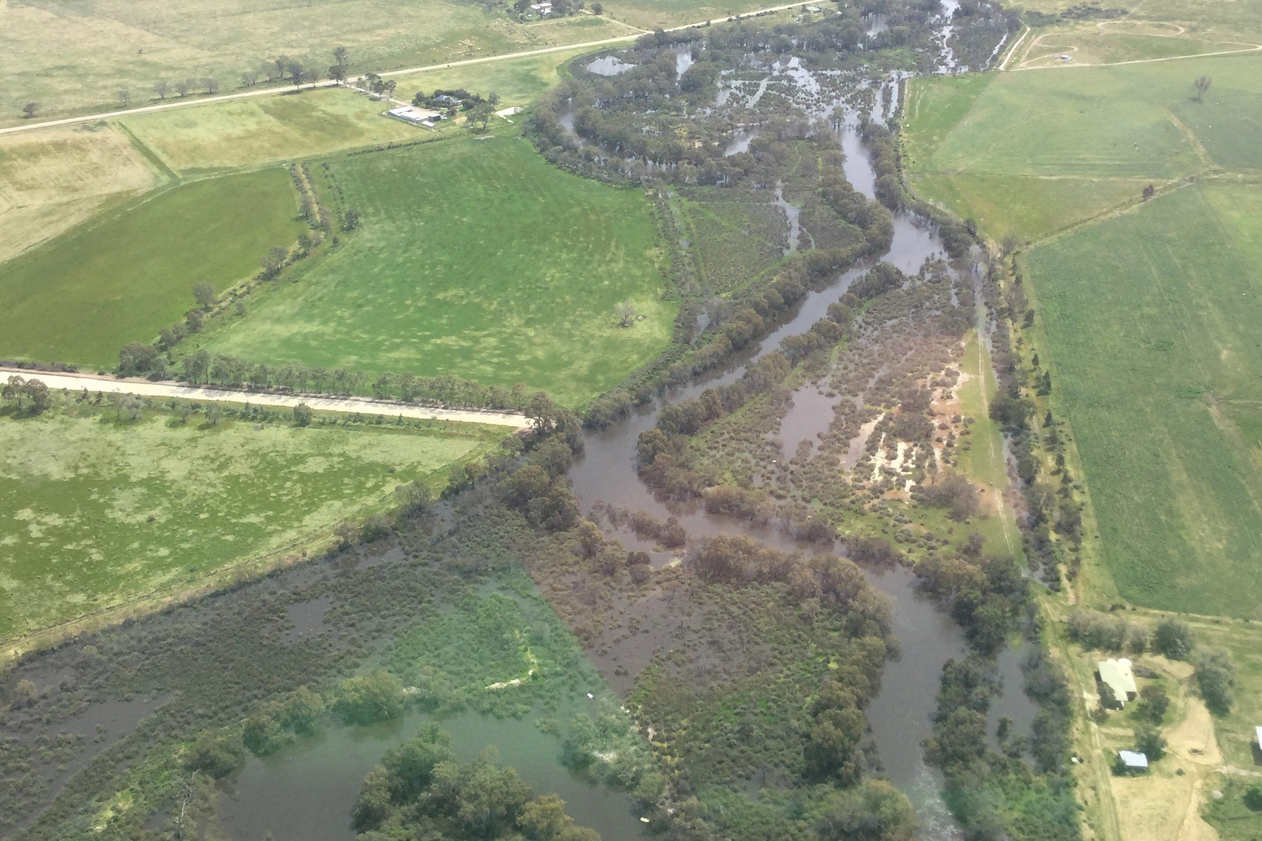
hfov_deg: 46.4
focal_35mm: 42
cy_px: 361
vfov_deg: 31.8
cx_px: 673
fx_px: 1472
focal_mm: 3.3
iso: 25
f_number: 2.4
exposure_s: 1/849
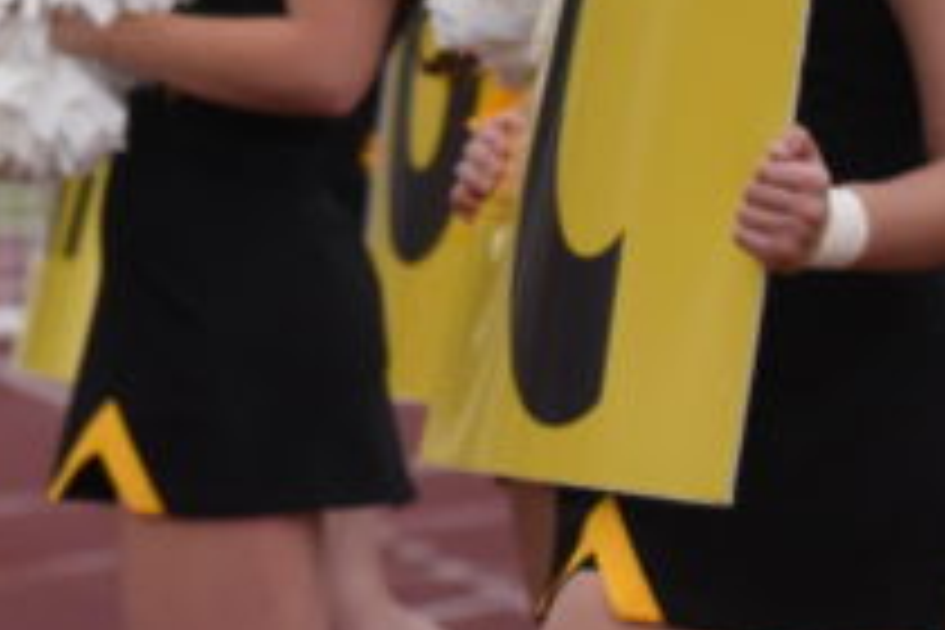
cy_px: 324
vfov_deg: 1.3
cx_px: 1287
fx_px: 28190
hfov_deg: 1.9
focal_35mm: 1074
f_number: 8
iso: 1600
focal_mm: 220
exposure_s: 1/3200
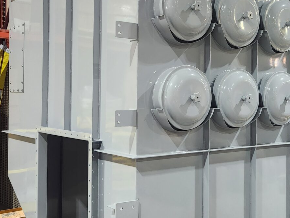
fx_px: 444
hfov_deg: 35.7
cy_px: 91
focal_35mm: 53
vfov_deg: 27.5
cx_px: 201
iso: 320
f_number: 1.8
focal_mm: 5.4
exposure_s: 1/120
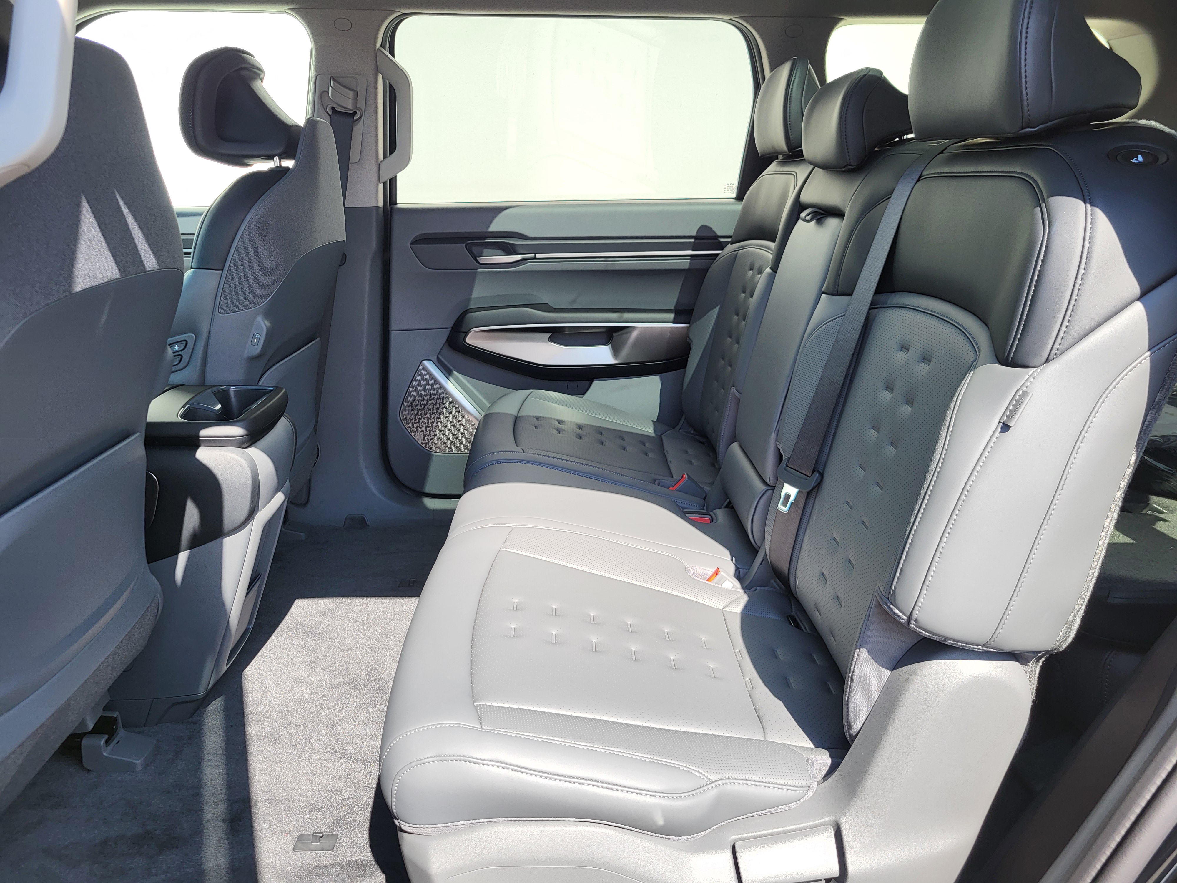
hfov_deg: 67.3
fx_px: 884
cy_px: 442
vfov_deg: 53.1
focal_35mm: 26
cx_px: 588
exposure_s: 1/443
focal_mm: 5.4
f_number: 1.8
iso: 40
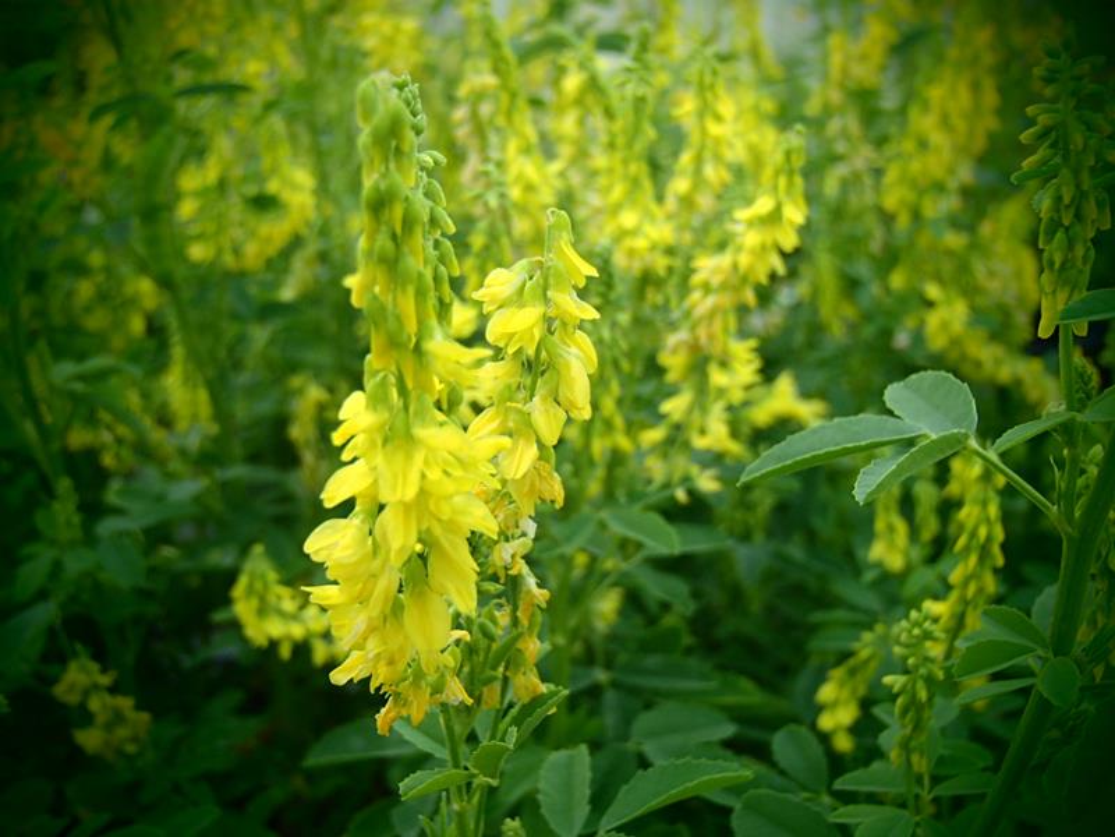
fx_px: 1192
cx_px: 558
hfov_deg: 50.1
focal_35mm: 37
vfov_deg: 38.7
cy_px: 418
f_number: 4.7
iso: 125
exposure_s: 1/160
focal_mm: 6.64
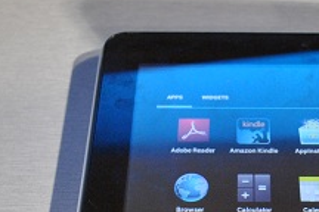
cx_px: 245
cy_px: 275
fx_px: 886
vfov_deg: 13.2
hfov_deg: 20.2
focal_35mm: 100
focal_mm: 24
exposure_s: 1/30
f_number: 4
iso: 900
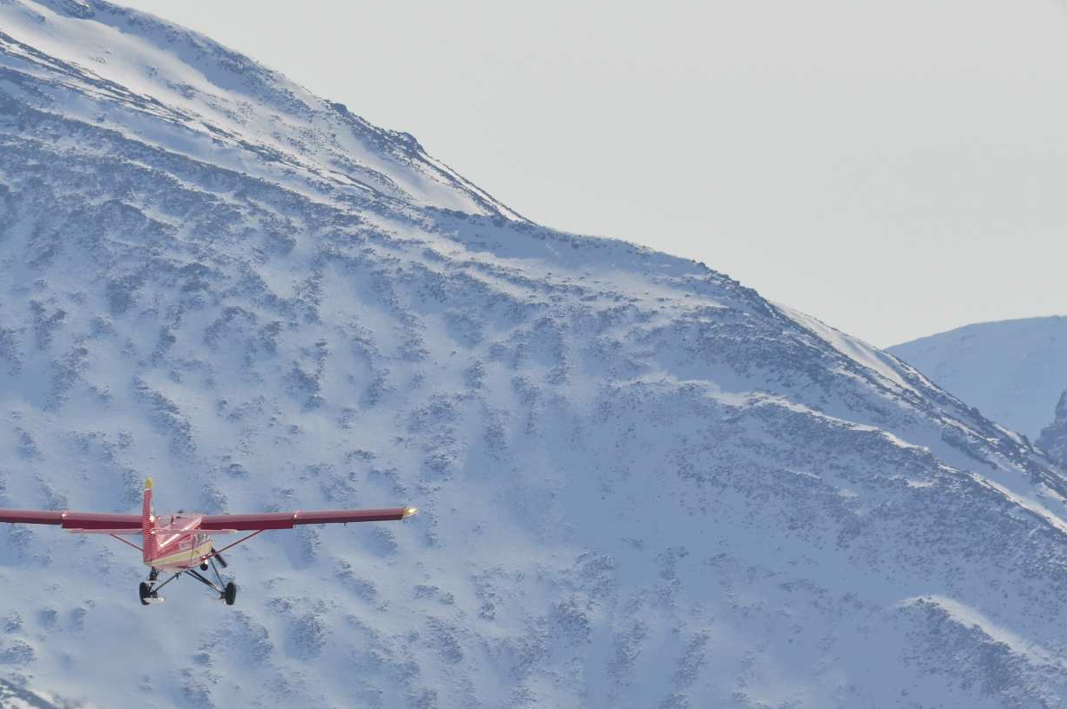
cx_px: 376
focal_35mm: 1058
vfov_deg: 1.3
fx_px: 31324
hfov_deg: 2.0
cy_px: 536
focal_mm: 400
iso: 200
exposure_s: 1/1600
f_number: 9
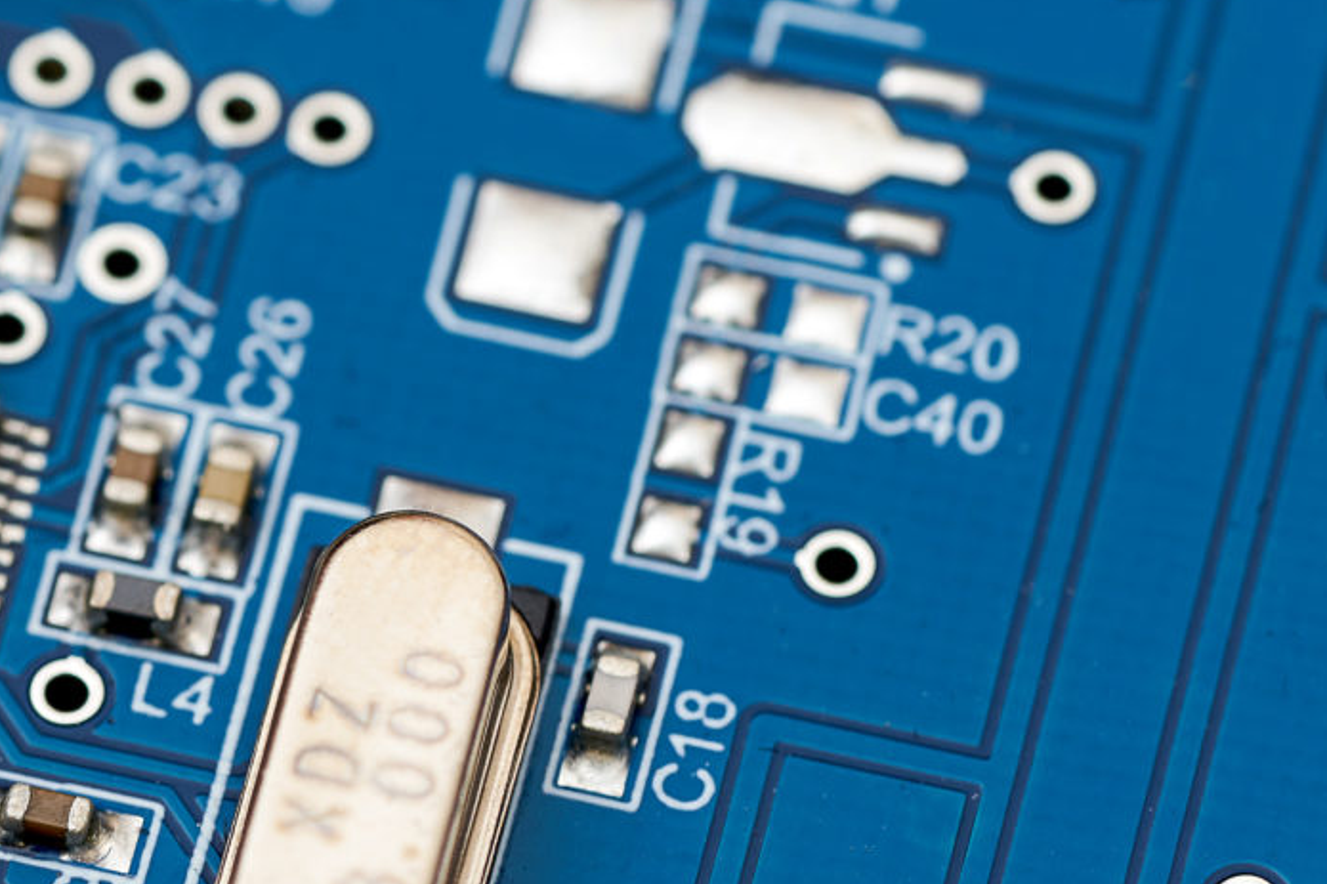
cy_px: 618
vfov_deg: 5.3
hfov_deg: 7.9
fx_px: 9544
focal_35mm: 259
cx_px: 55
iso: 100
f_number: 6.3
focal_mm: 90
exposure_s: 1/200
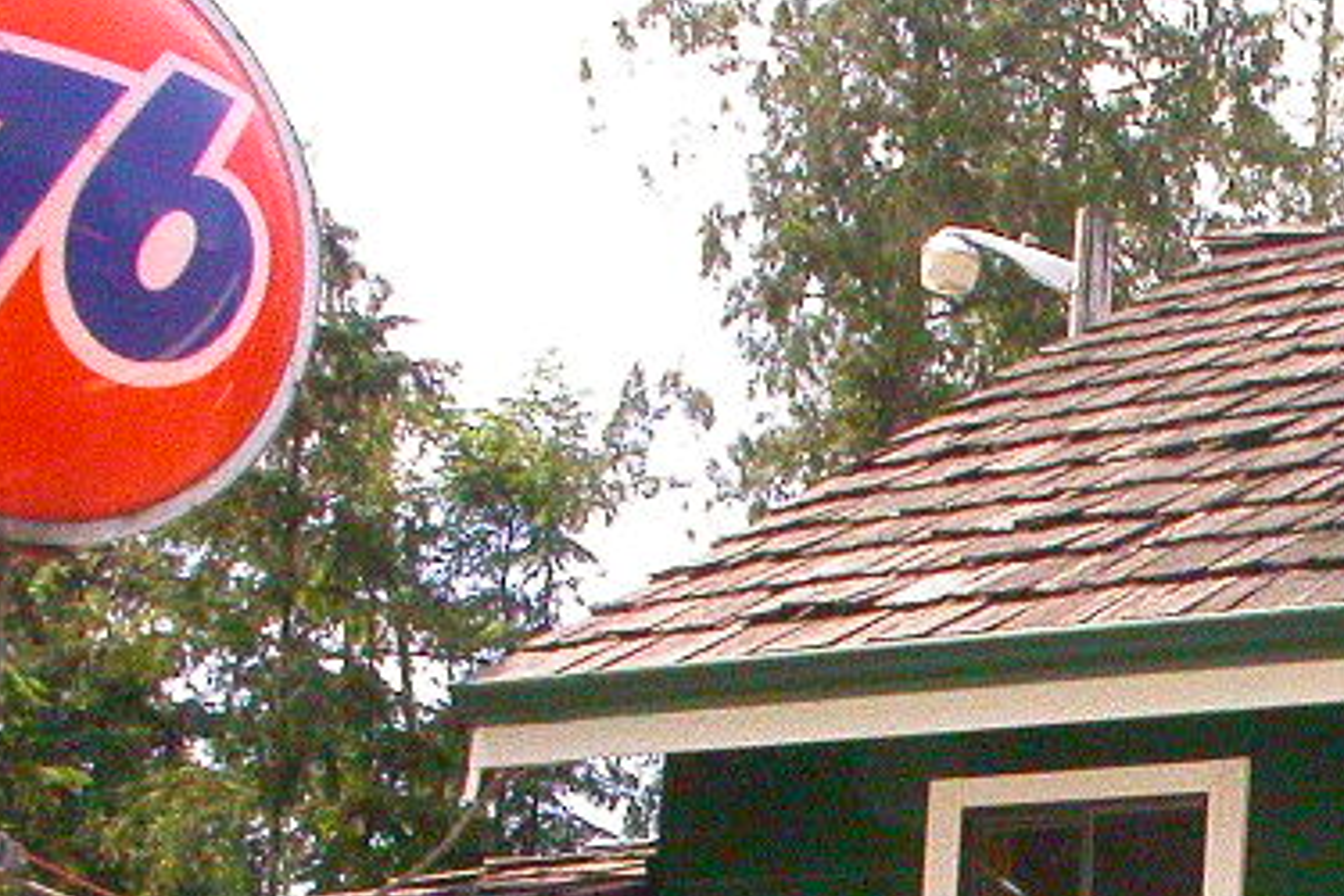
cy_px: 1297
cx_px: 1584
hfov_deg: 13.8
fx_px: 5413
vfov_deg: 9.2
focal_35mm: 145
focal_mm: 10.7
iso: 800
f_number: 8.3
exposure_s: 1/414
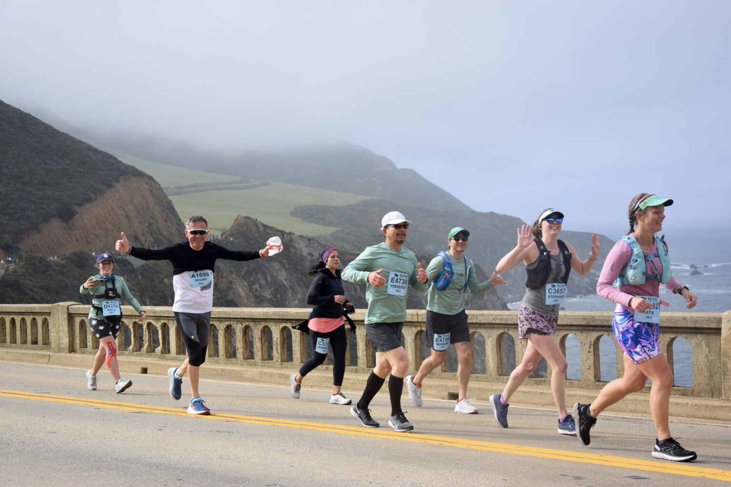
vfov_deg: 26.5
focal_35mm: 51
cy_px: 244
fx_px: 1036
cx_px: 366
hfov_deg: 38.9
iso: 400
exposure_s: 1/1600
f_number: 5.6
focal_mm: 34
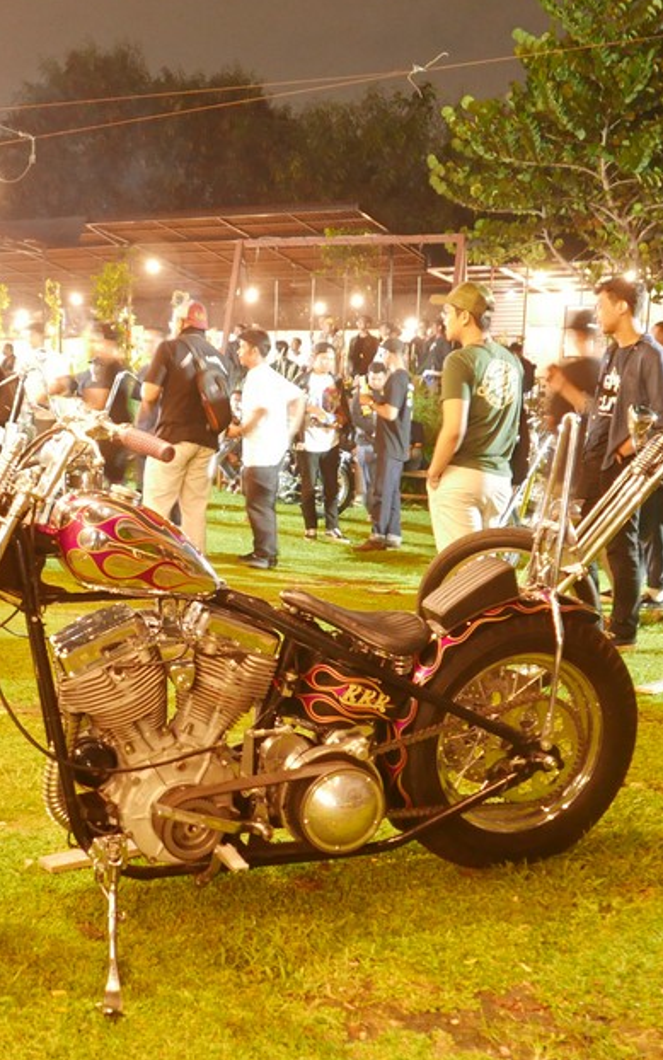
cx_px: 240
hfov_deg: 30.4
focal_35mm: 42
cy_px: 533
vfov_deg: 47.2
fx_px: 1214
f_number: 1.8
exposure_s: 1/6
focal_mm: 11.4
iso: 1600
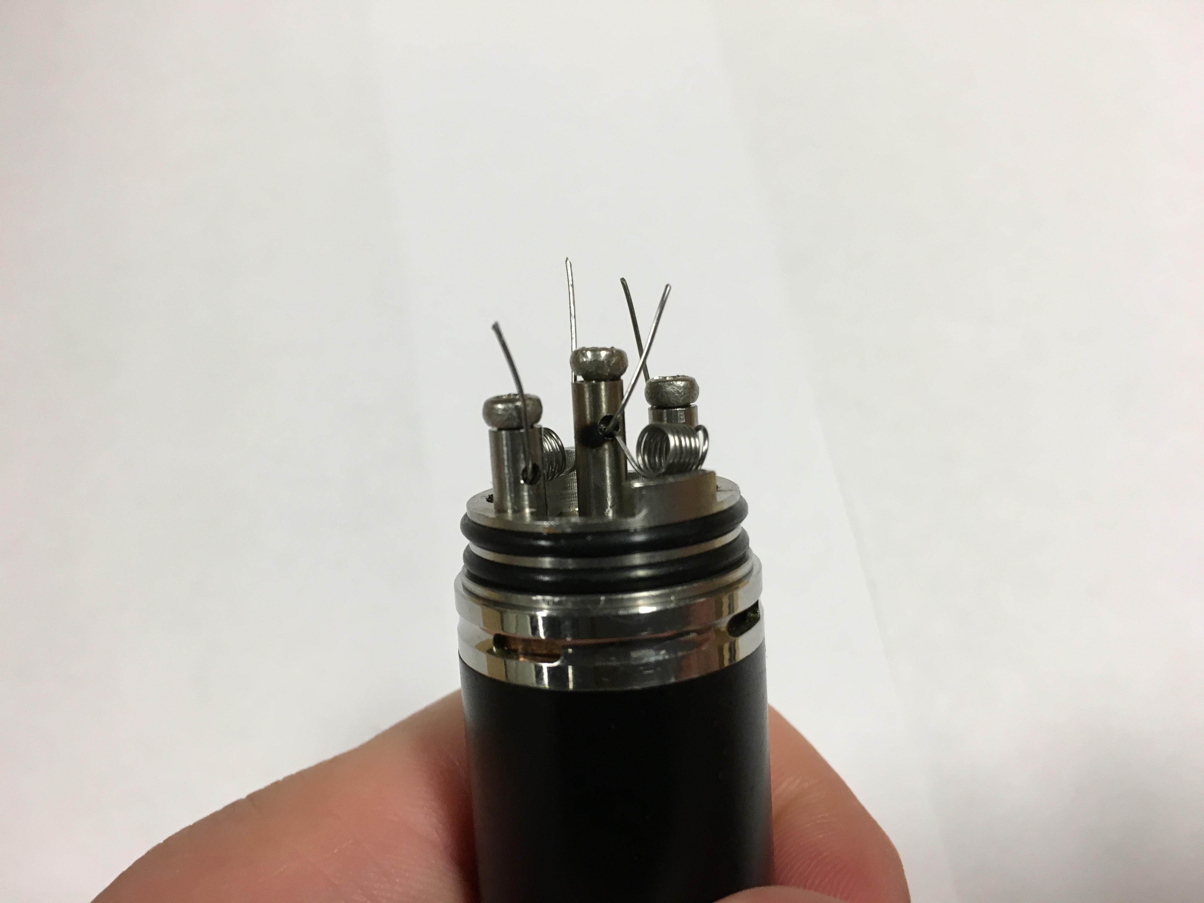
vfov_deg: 48.2
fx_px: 1009
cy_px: 452
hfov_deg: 61.7
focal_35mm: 29
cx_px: 602
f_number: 2.2
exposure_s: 1/30
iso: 32
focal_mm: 4.15
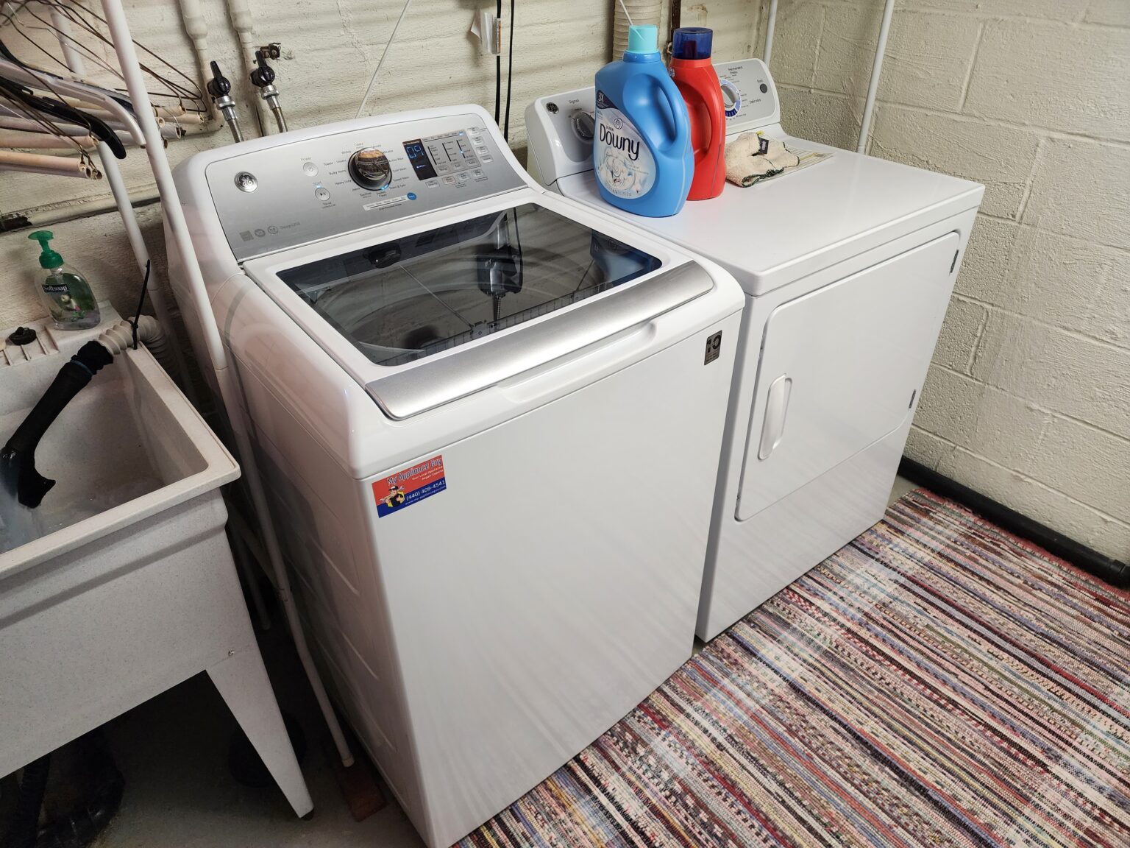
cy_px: 424
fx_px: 751
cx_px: 565
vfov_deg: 58.9
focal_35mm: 23
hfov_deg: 73.9
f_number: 1.8
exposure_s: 1/120
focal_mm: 6.4
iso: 250
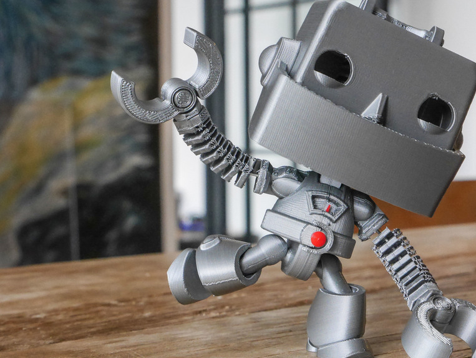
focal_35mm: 79
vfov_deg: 18.7
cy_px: 194
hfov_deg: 24.6
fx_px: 1087
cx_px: 308
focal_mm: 30
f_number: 8
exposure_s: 1/30
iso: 3200
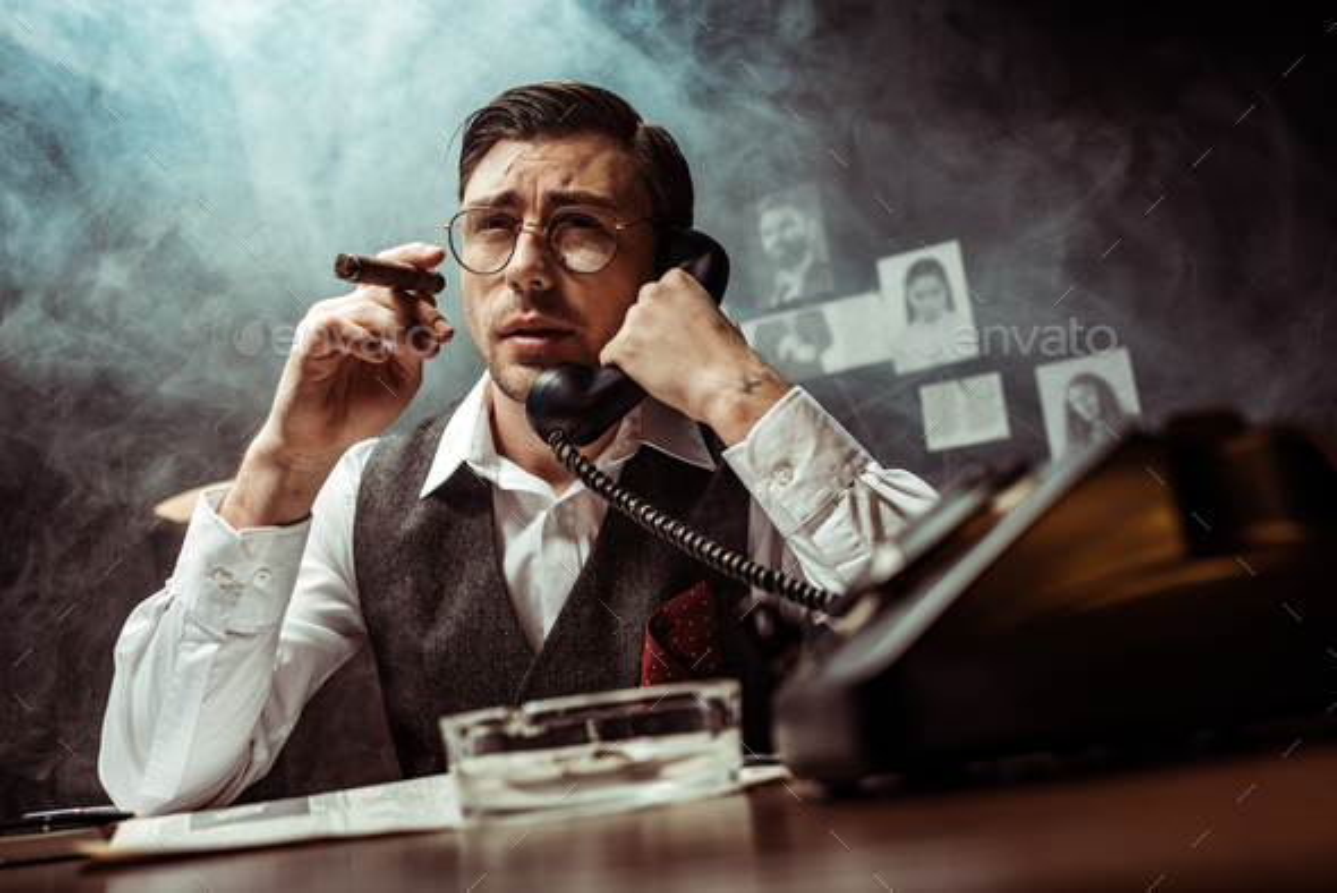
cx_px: 668
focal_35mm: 35
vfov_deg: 37.9
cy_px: 446
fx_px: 1300
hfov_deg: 54.4
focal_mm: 35
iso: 200
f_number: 3.5
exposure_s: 1/160
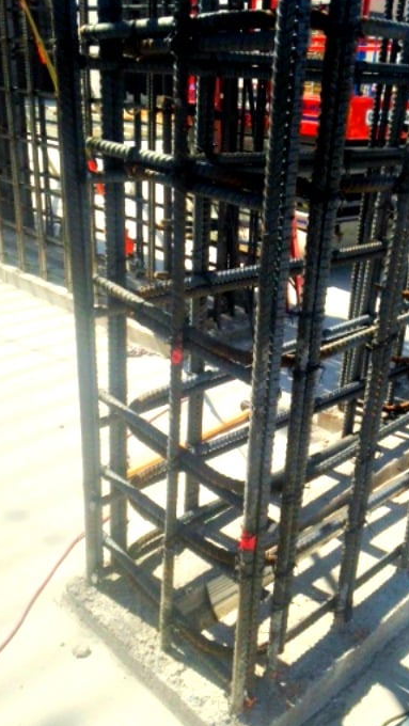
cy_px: 369
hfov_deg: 31.9
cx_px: 242
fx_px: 713
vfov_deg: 54.0
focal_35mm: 37
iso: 50
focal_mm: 4.12
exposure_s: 1/1595
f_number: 2.4
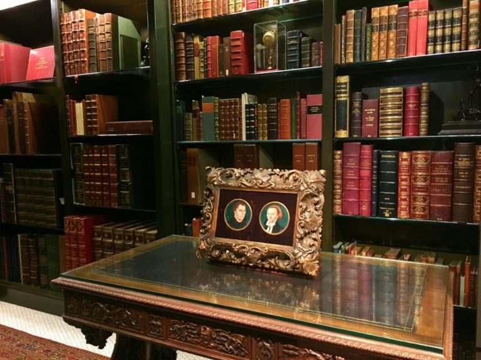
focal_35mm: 29
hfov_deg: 61.7
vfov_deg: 48.2
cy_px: 180
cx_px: 240
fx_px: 403
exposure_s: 1/15
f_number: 2.2
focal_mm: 4.15
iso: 400
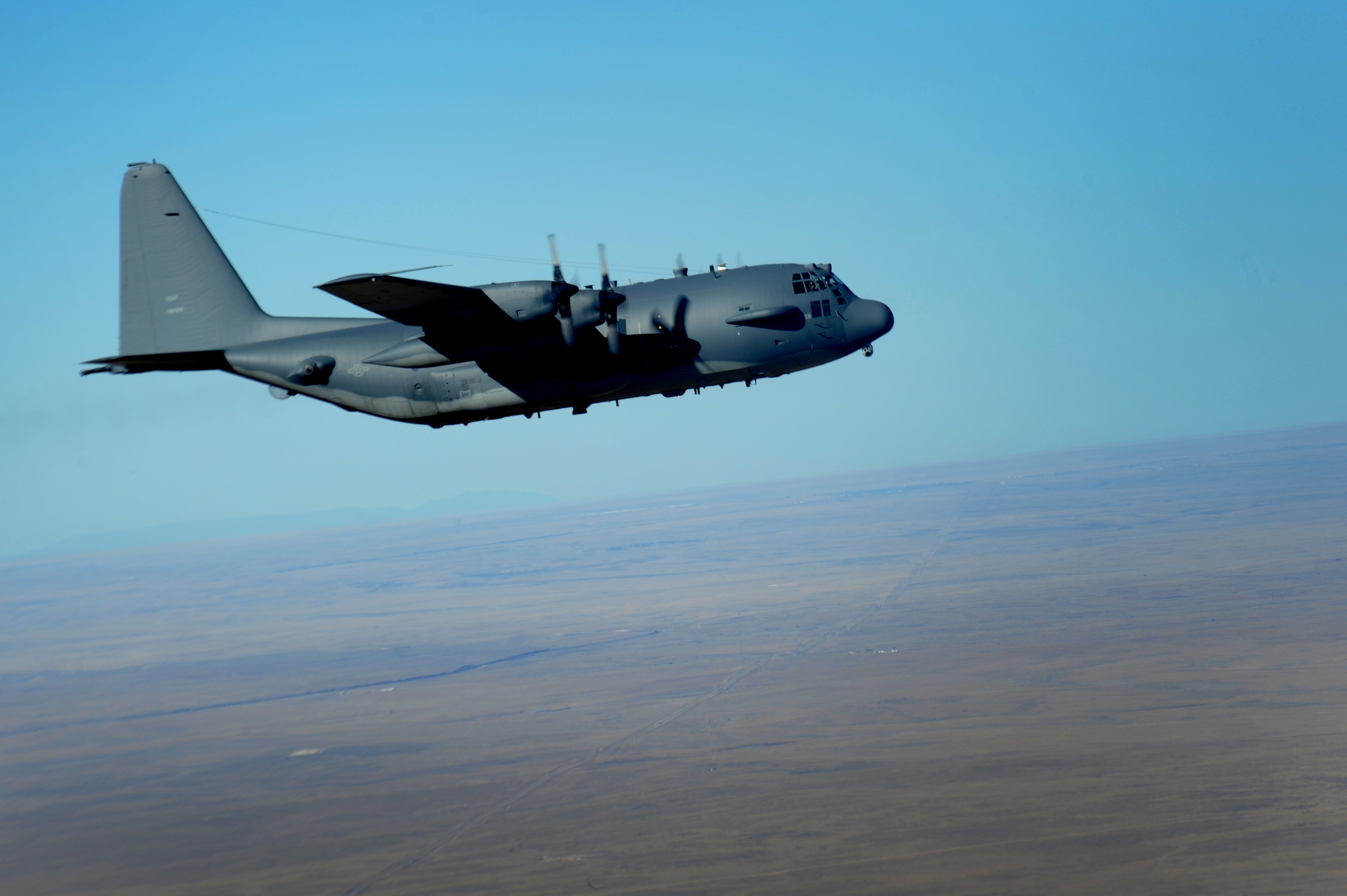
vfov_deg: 7.4
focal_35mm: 185
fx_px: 6918
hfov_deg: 11.1
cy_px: 448
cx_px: 674
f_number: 11
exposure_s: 1/250
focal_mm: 185
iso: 200
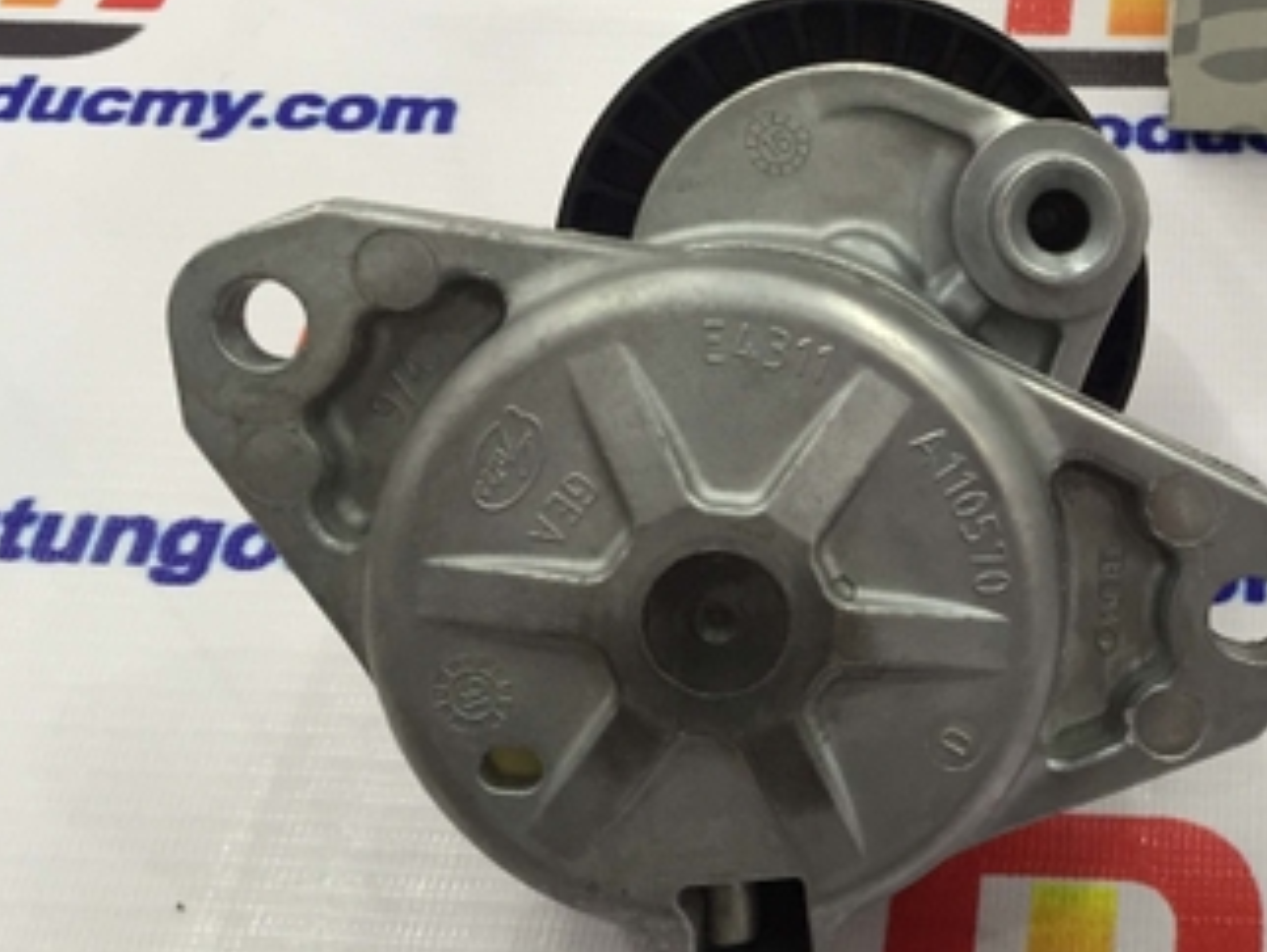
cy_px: 594
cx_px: 1125
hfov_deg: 33.7
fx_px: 1978
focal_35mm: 54
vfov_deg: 27.0
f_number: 2.2
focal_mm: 4.15
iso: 100
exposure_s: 1/30
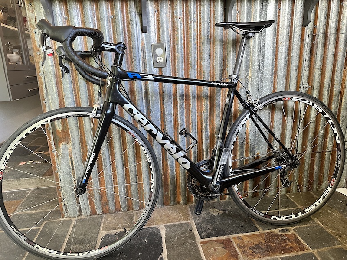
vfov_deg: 56.8
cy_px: 130
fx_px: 241
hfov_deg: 71.6
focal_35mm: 24
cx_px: 174
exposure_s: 1/60
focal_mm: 6.86
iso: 250
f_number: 1.78
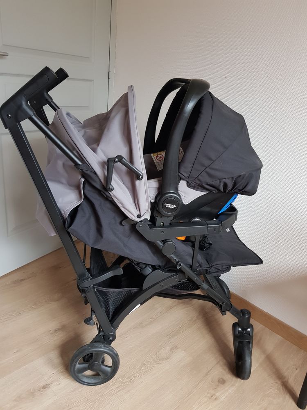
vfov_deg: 67.3
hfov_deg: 53.1
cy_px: 205
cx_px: 154
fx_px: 307
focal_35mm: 26
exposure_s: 1/10
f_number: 1.7
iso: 250
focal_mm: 4.2
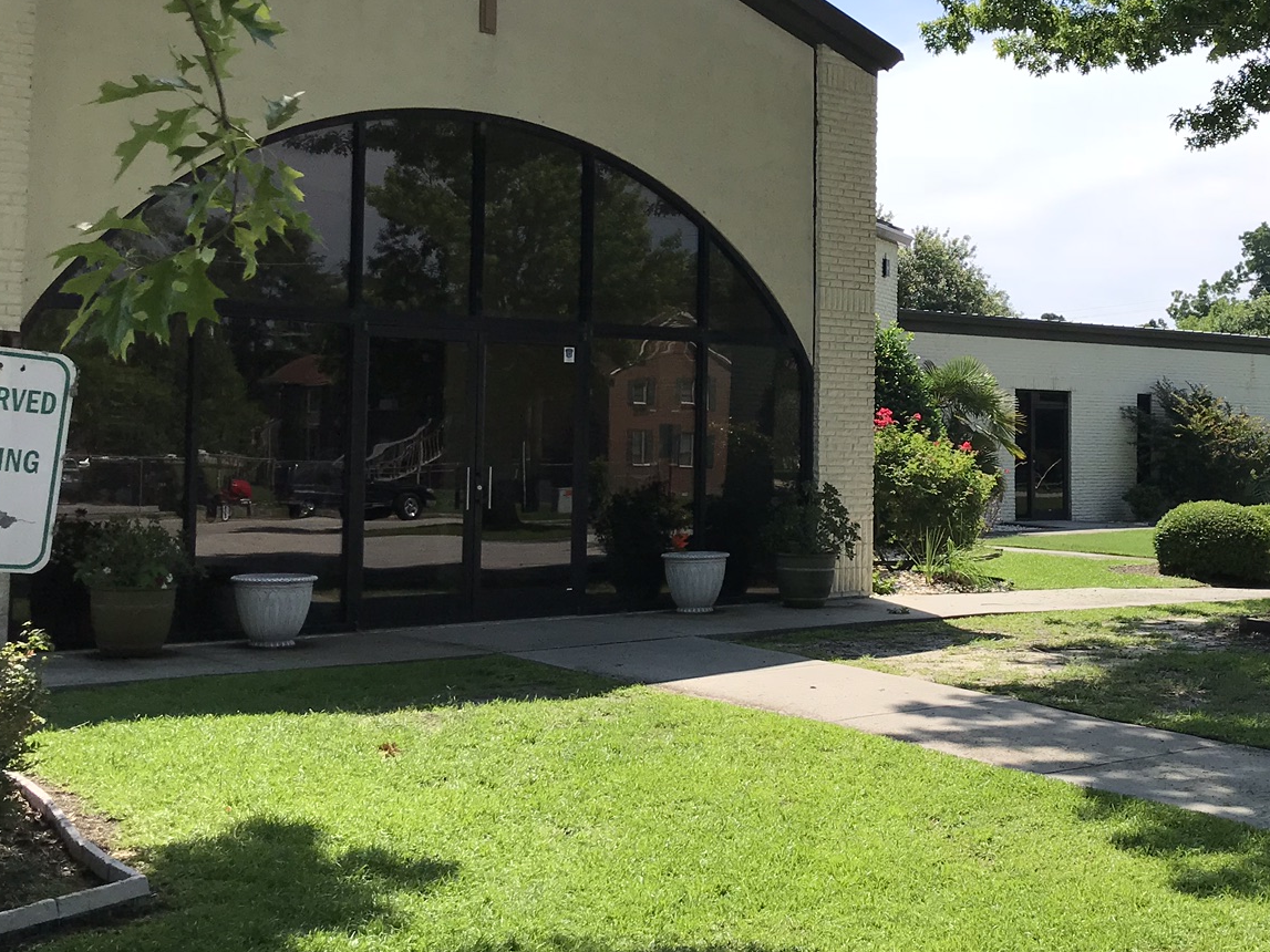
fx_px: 1834
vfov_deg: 29.0
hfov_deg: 37.3
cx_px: 942
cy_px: 341
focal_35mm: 50
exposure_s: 1/2083
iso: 20
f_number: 1.8
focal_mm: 3.99
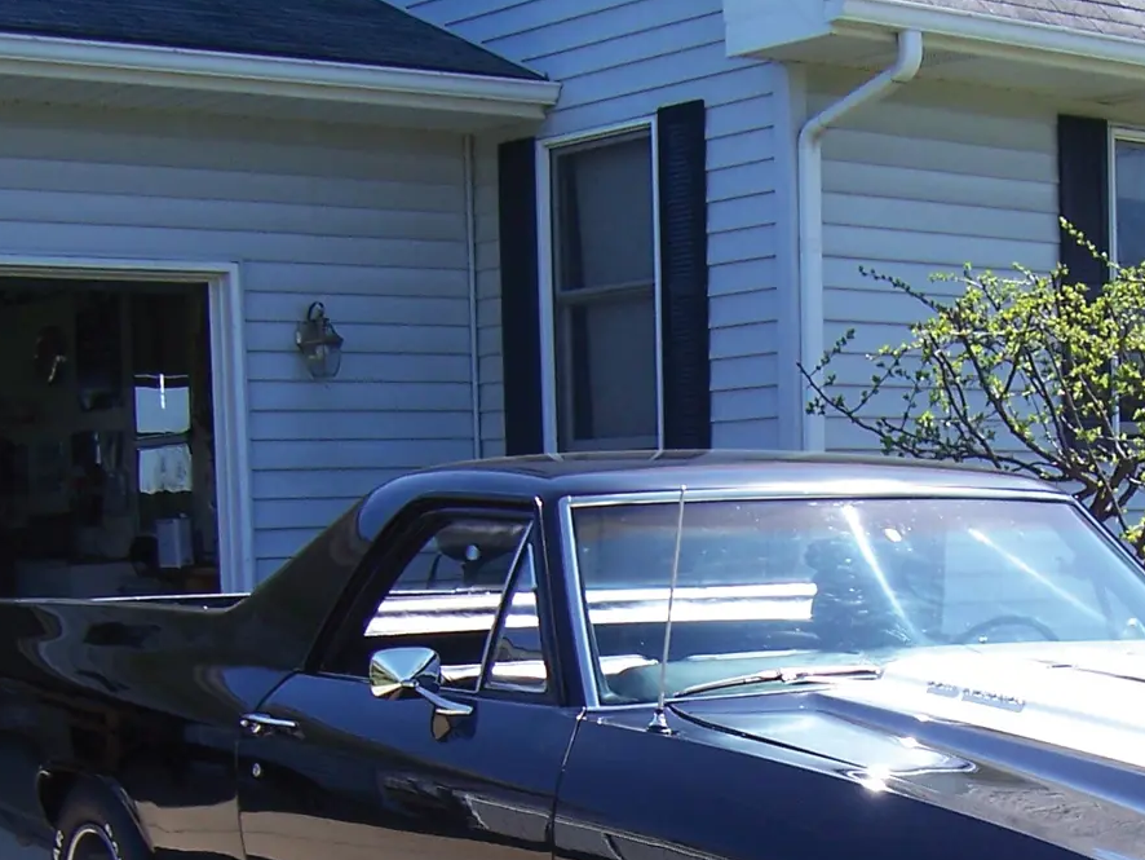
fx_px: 2581
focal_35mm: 78
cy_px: 898
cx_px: 859
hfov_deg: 24.7
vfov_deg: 18.3
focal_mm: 6
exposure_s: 1/500
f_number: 3
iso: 80
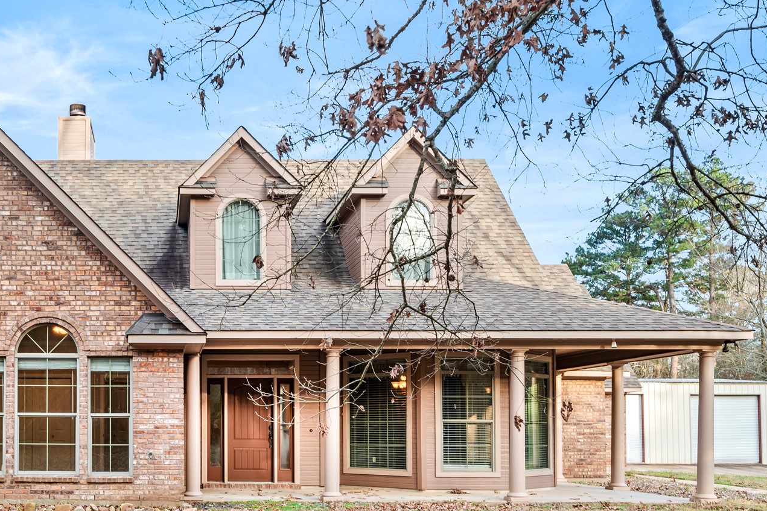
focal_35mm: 41
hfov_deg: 45.6
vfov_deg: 32.6
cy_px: 306
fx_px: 874
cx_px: 185
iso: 100
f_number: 10
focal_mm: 24
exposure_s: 1/8
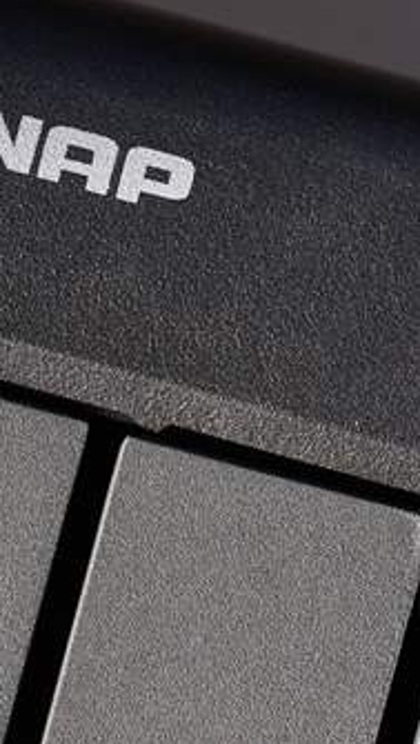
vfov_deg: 12.3
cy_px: 334
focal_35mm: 175
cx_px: 107
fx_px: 3457
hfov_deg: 6.9
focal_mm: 70
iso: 400
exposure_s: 1/500
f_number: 5
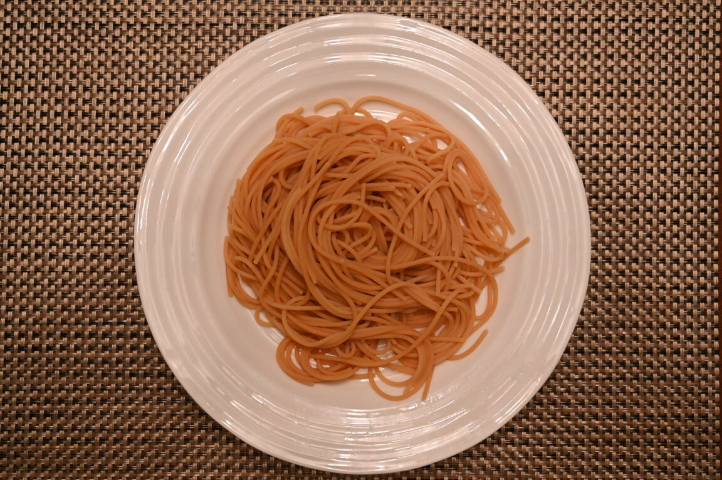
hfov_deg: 46.4
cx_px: 361
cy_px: 240
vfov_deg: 31.8
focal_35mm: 42
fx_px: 842
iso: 3200
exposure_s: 1/100
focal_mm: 42
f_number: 4
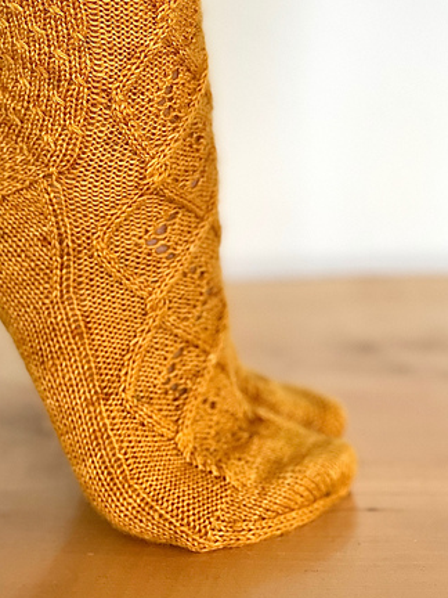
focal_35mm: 77
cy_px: 173
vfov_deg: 25.1
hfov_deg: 19.1
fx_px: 1329
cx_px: 149
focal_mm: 6
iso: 80
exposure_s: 1/60
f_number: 2.4
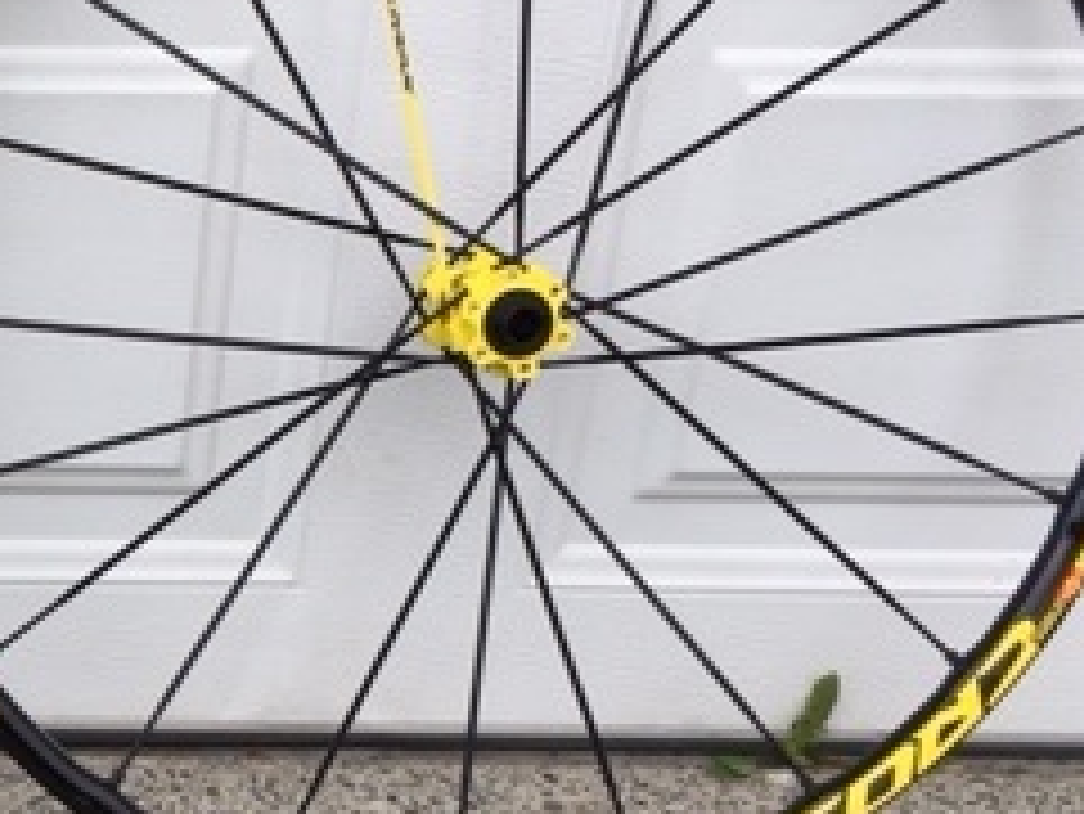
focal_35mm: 77
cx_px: -243
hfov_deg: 23.1
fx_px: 2412
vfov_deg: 19.1
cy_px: 504
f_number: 2.2
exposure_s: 1/120
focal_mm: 4.15
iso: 25
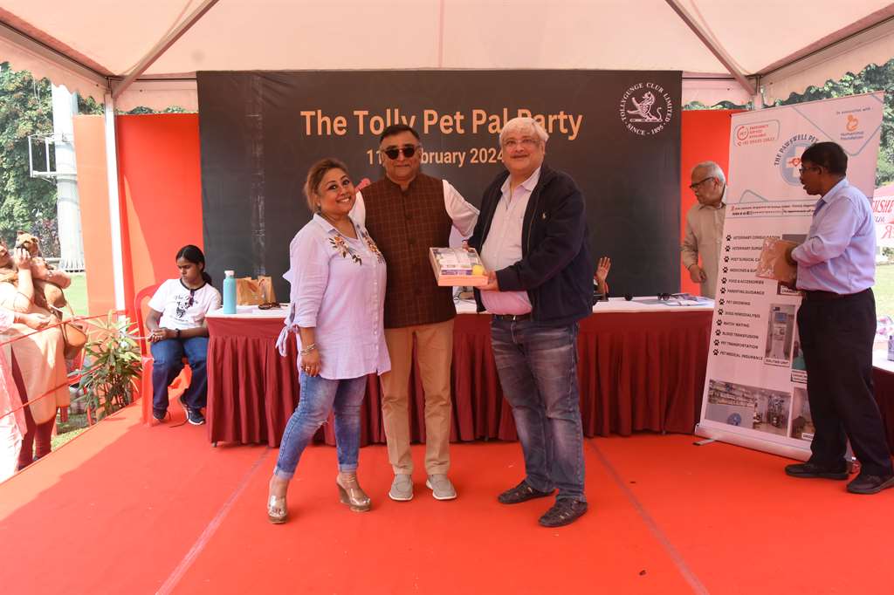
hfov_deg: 59.5
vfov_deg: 41.7
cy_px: 298
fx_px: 782
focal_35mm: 32
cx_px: 447
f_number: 8
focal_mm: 21
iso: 640
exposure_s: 1/250
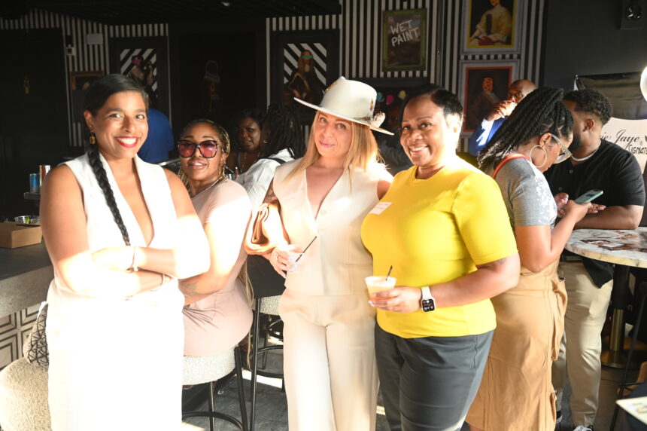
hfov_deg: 53.2
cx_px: 324
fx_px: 646
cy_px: 216
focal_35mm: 36
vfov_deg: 36.8
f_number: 4.5
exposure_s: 1/200
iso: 2000
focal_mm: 36
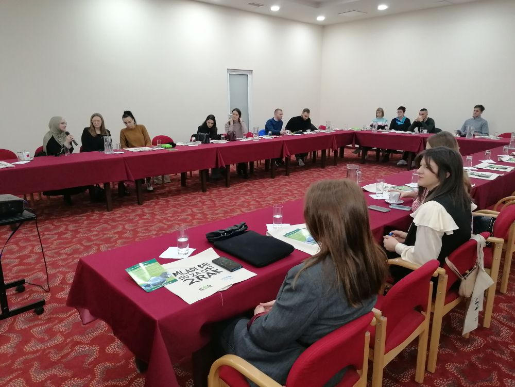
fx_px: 402
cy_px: 194
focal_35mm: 27
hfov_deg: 65.3
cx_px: 258
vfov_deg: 51.4
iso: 400
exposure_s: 1/33.3
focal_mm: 4.75
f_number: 1.8
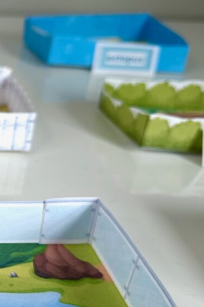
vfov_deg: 29.1
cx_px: -130
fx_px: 587
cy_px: 197
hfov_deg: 17.1
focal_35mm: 69
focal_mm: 6.86
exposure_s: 1/121
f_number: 1.78
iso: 100
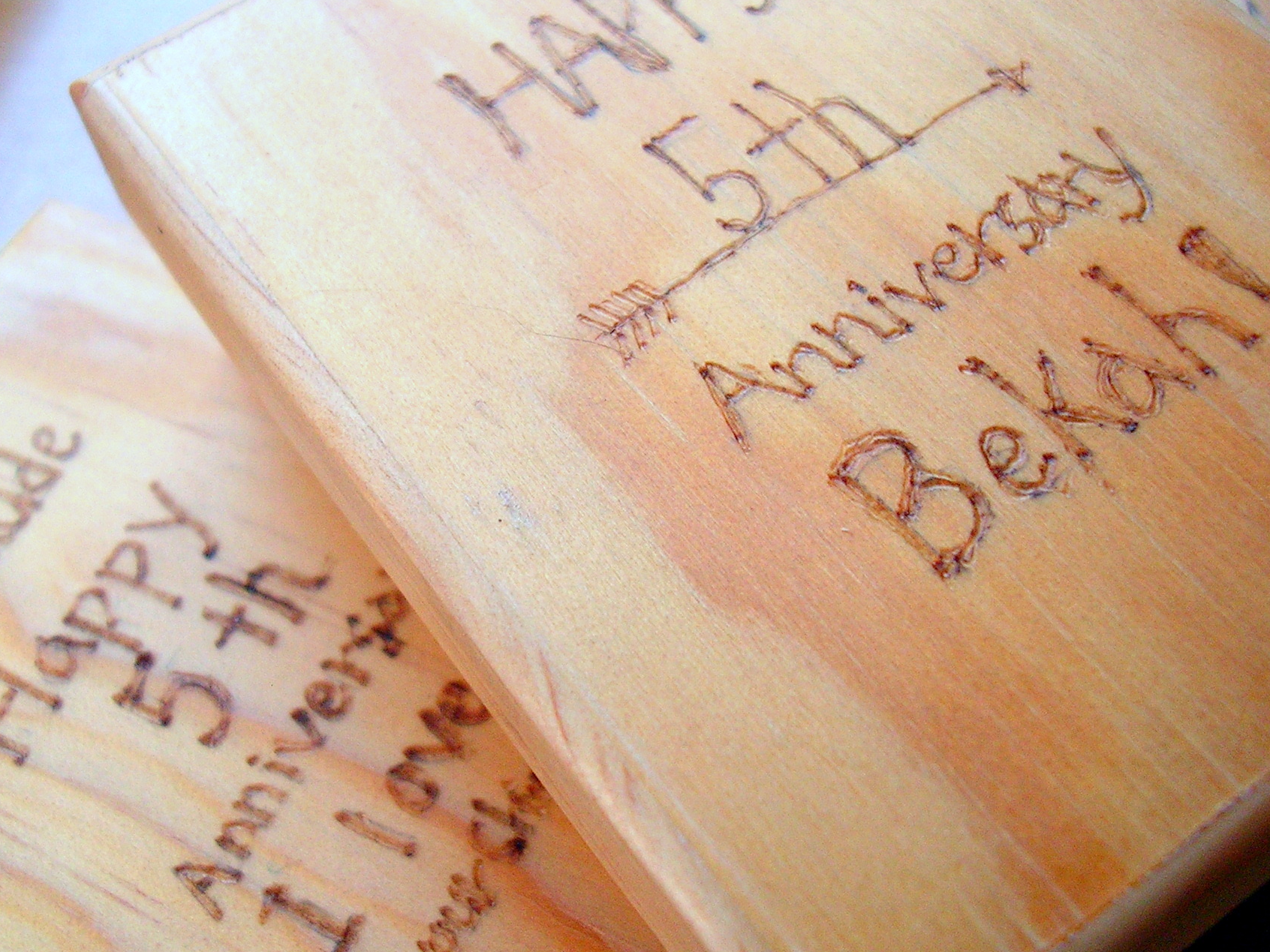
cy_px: 464
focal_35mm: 46
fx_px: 1688
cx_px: 640
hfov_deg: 41.2
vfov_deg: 31.5
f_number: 2.8
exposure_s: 1/99
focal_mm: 5.8
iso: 50
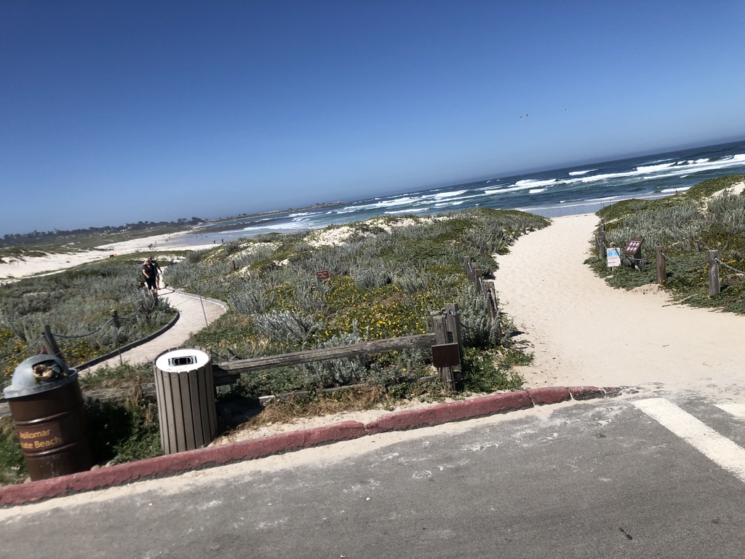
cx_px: 372
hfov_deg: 63.4
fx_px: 603
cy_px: 280
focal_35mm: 28
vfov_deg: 49.7
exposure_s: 1/3690
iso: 25
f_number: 1.8
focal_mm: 4
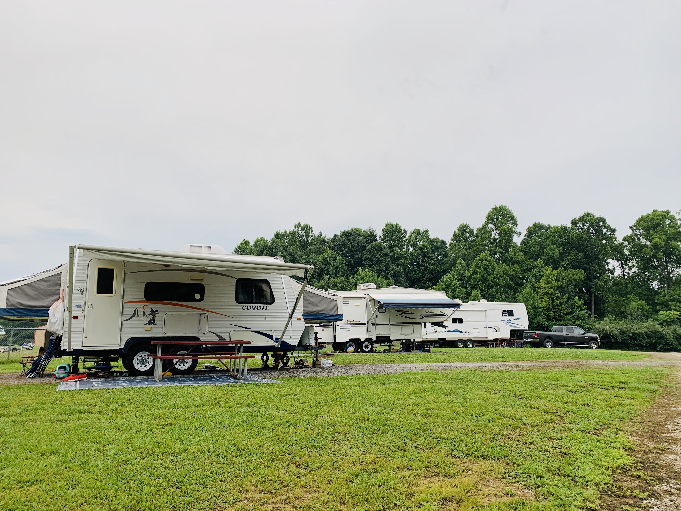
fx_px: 511
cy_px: 256
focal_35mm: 26
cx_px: 340
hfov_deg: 67.3
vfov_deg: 53.1
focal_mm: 4.25
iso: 32
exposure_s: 1/121
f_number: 1.8
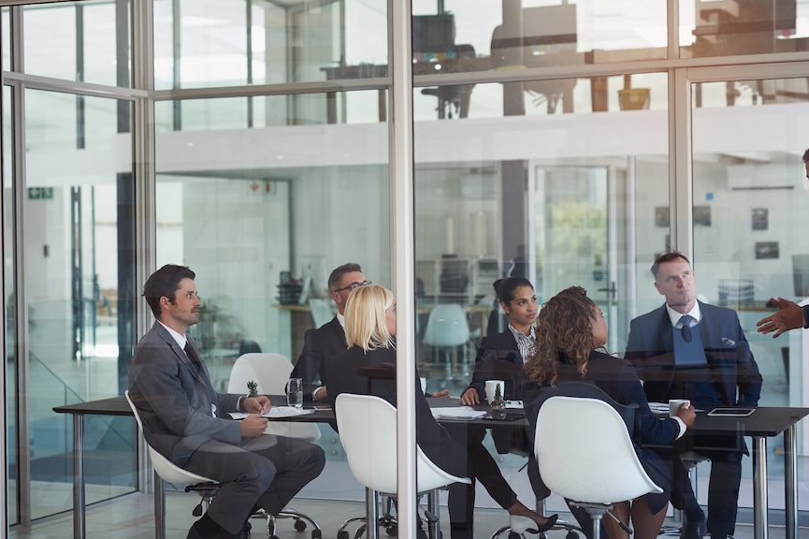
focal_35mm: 74
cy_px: 260
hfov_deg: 27.4
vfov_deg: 18.4
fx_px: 1662
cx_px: 383
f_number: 1.8
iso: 800
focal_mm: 50
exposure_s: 1/500
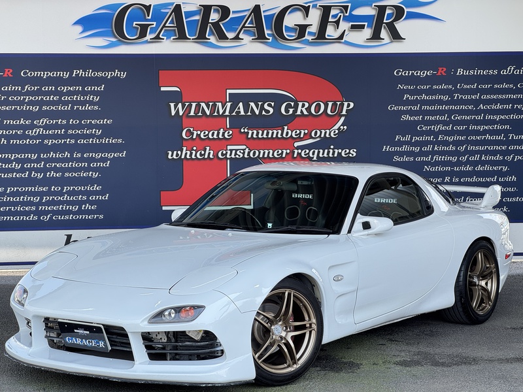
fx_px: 1163
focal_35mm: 77
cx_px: 262
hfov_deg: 25.3
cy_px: 196
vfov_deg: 19.1
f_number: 2.8
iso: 25
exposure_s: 1/99
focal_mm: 9
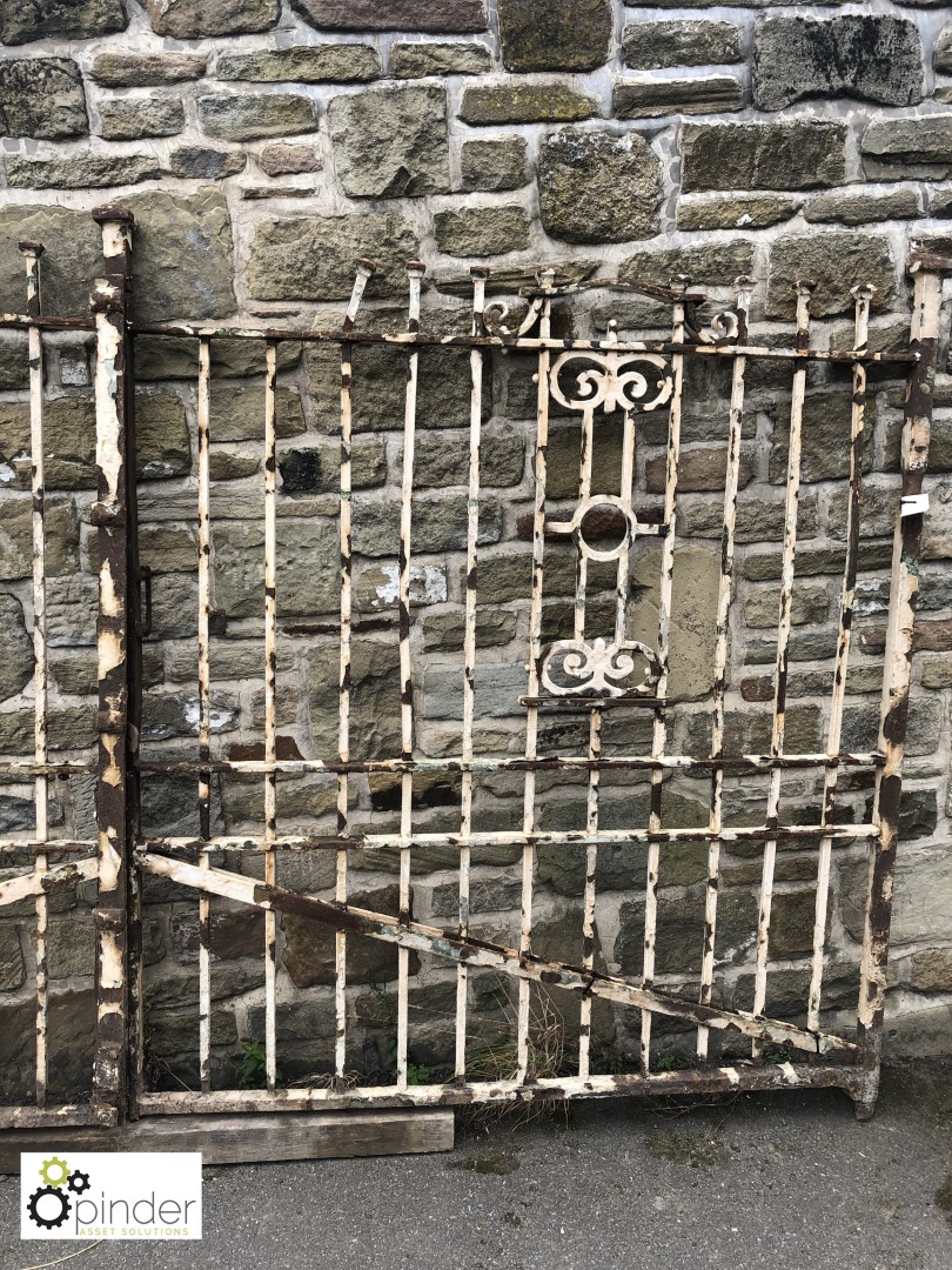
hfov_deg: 49.7
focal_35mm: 28
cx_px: 476
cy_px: 635
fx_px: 1027
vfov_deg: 63.4
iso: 20
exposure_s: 1/177
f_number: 1.8
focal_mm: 4
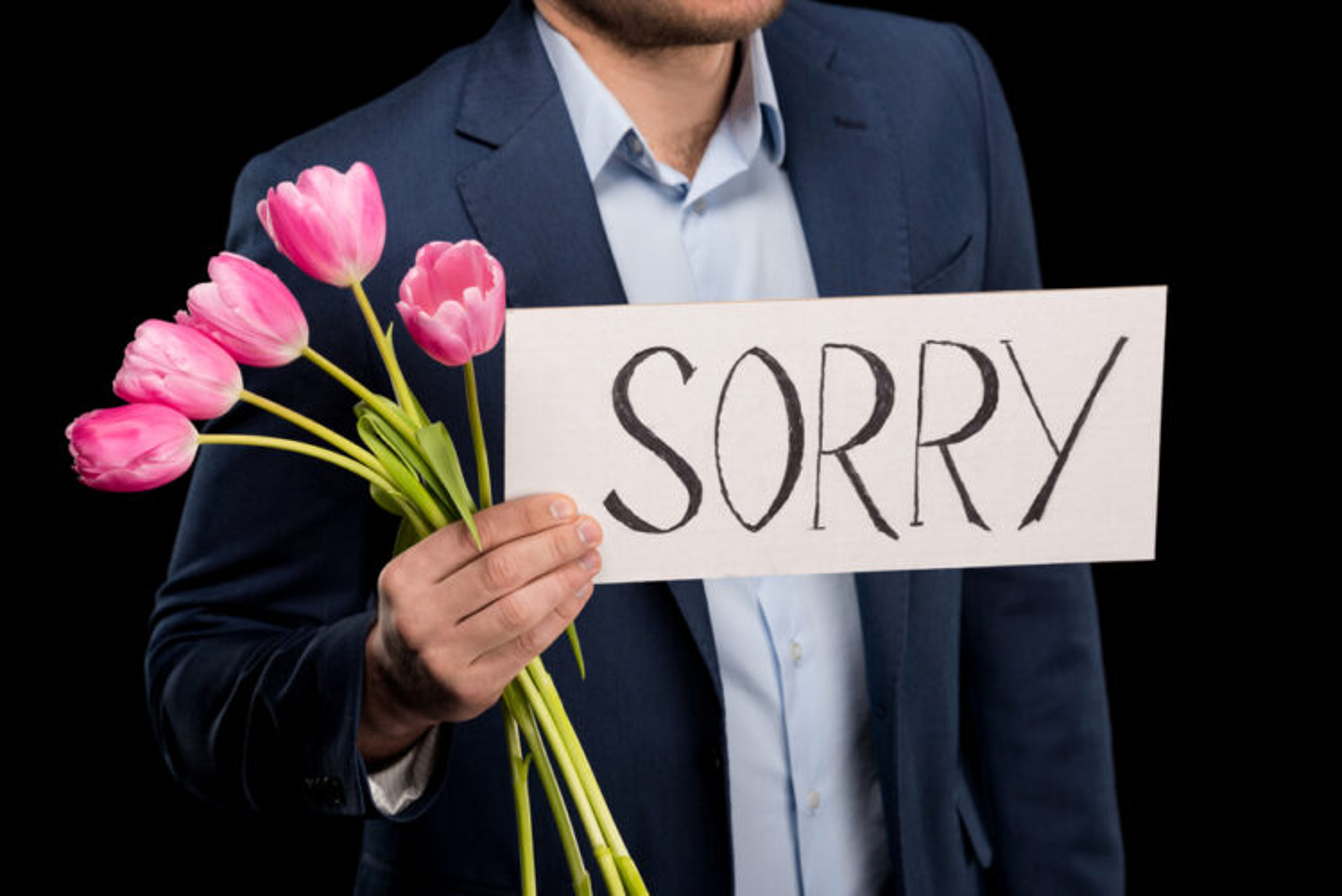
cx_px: 671
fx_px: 5966
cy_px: 448
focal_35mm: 160
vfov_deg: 8.6
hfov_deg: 12.8
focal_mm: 160
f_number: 6.3
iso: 200
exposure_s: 1/160
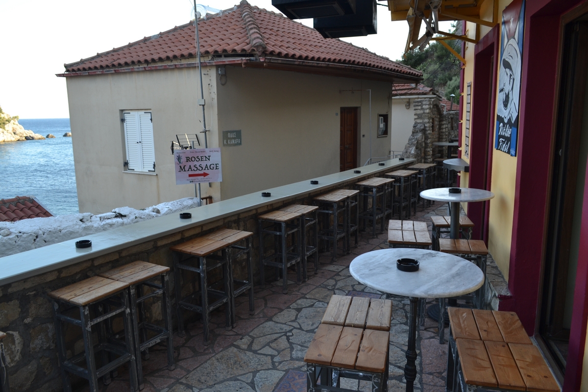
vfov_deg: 47.9
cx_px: 294
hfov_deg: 67.4
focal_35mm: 27
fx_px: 441
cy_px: 196
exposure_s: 1/125
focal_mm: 18
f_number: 5.6
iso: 220
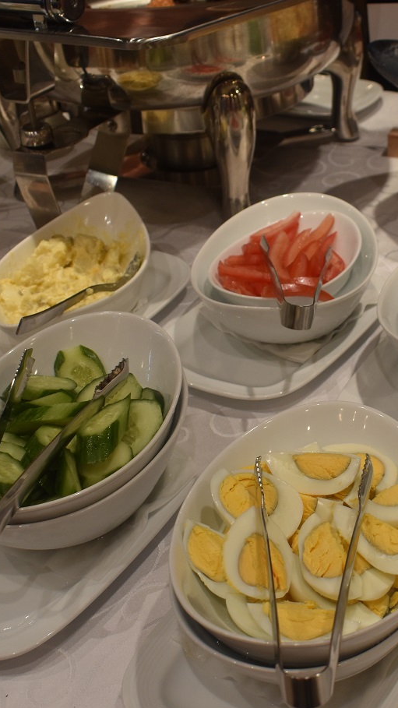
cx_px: 325
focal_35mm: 56
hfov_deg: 21.2
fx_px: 1051
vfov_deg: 37.2
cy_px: 396
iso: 400
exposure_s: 1/125
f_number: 5.6
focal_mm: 20
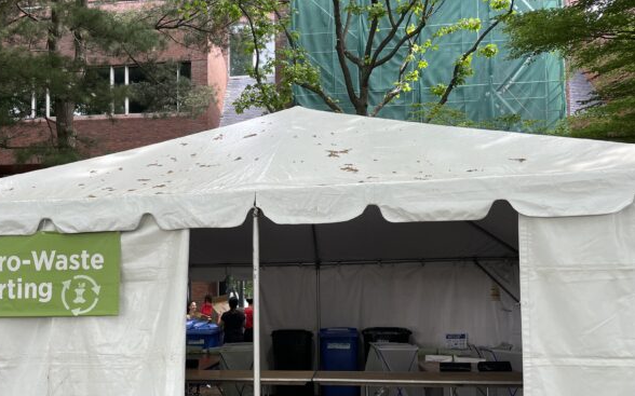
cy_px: 292
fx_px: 623
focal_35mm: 36
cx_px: 227
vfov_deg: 34.6
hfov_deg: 53.3
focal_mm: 4.2
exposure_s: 1/387
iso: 32
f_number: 1.6
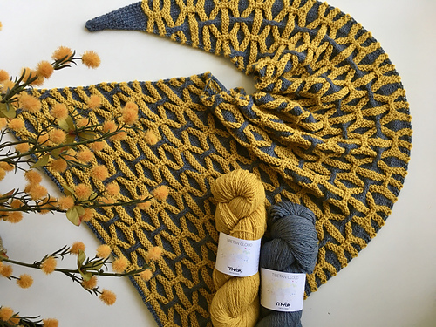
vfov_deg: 48.2
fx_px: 365
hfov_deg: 61.7
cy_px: 164
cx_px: 218
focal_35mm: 29
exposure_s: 1/30
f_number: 2.2
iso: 64
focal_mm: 4.15
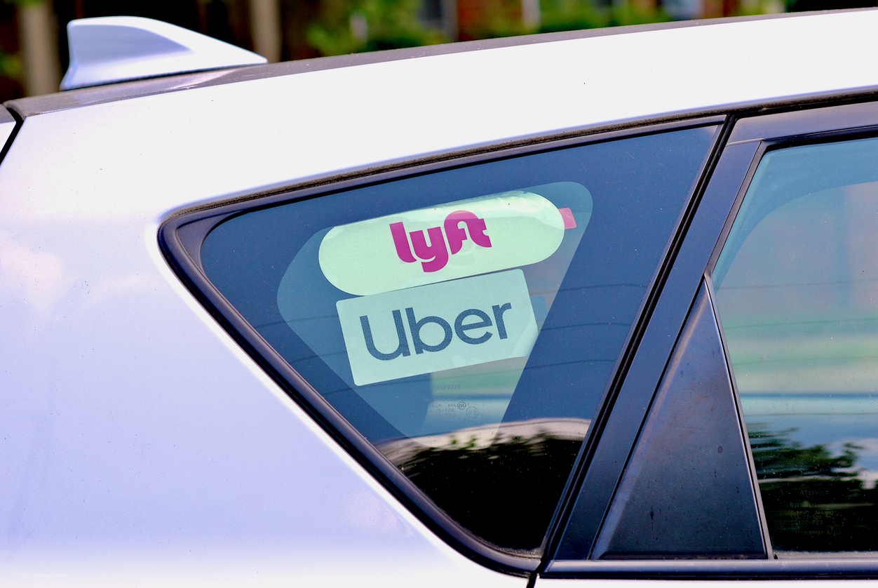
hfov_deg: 16.1
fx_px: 3113
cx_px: 439
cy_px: 294
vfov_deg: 10.8
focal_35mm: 128
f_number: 5.6
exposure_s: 1/125
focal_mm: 85
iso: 100
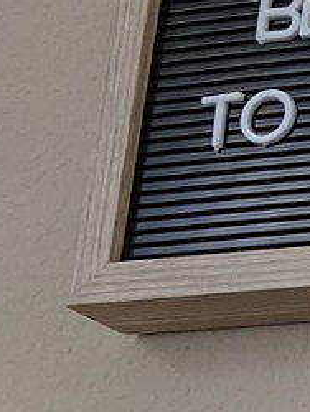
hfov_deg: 6.6
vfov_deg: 10.4
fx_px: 2241
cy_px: 386
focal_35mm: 188
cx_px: 1150
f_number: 1.73
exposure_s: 1/50.1
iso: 150
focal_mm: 4.38
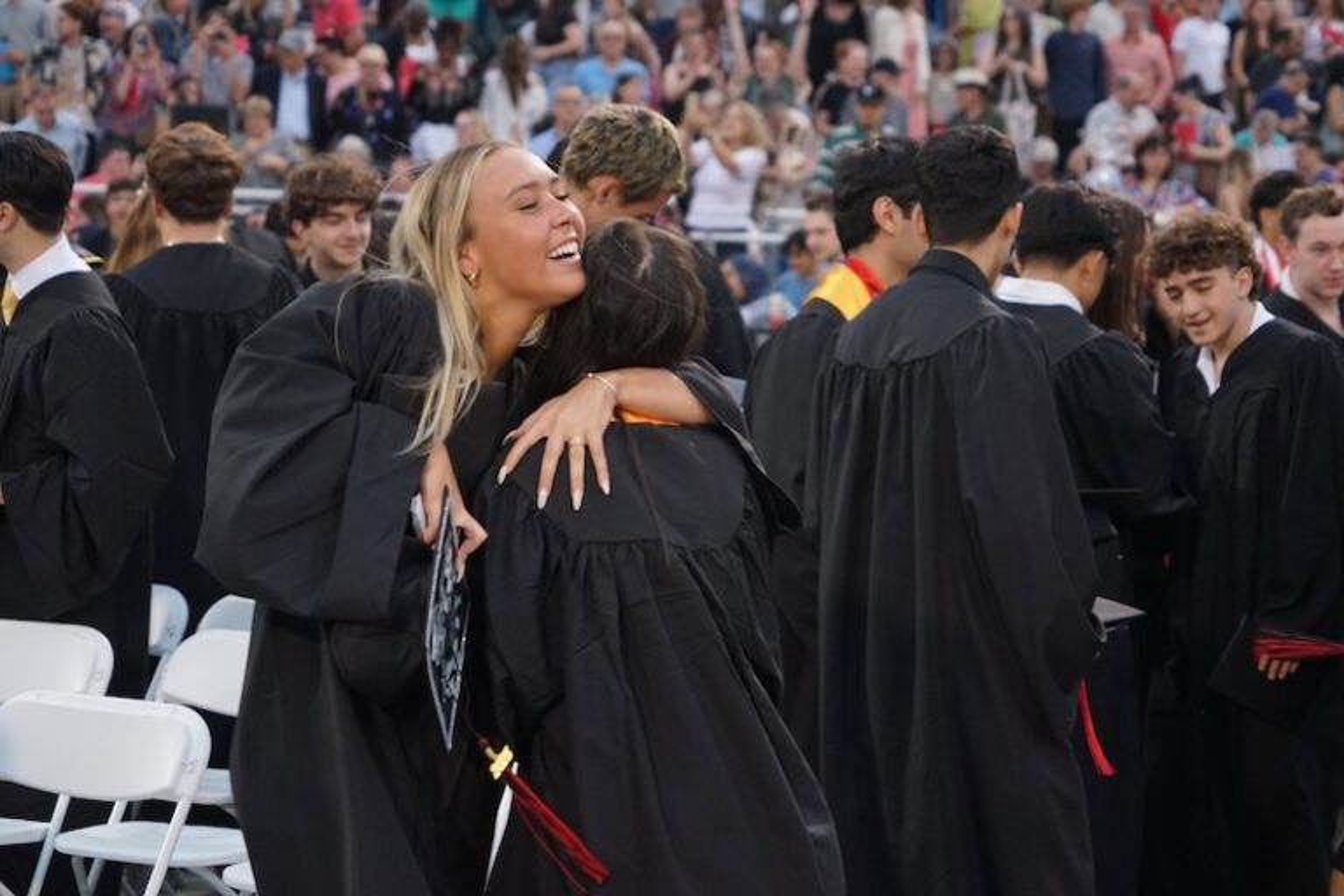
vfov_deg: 12.2
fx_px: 4181
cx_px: 672
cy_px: 448
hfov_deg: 18.3
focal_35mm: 112
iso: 2500
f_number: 6.3
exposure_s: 1/200
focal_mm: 112
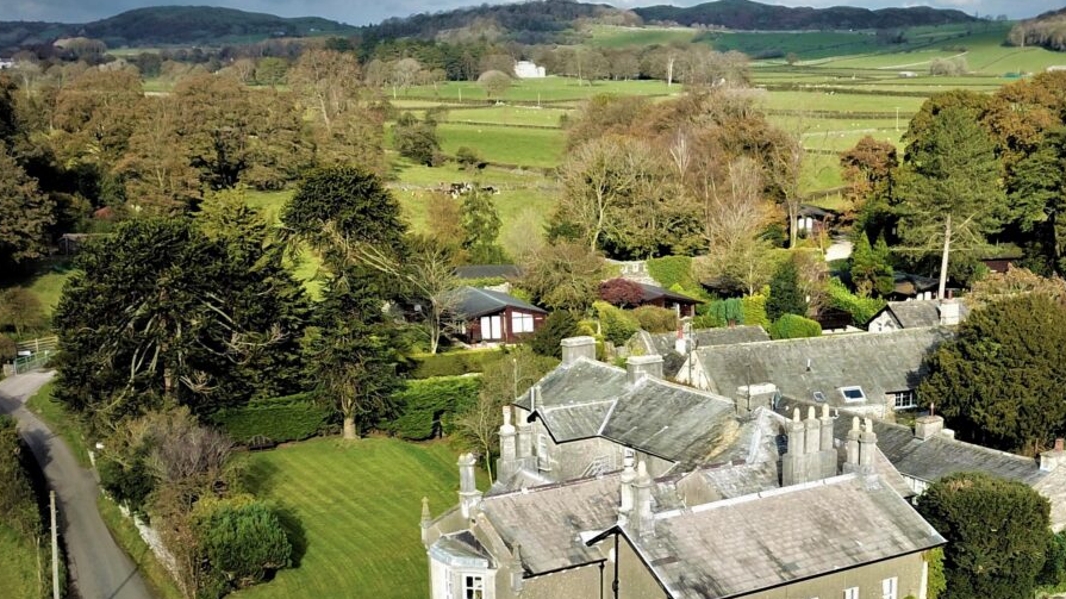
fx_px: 1074
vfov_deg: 30.1
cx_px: 659
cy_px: 512
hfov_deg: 52.3
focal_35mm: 38
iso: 100
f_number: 2.2
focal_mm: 4.73
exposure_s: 1/556
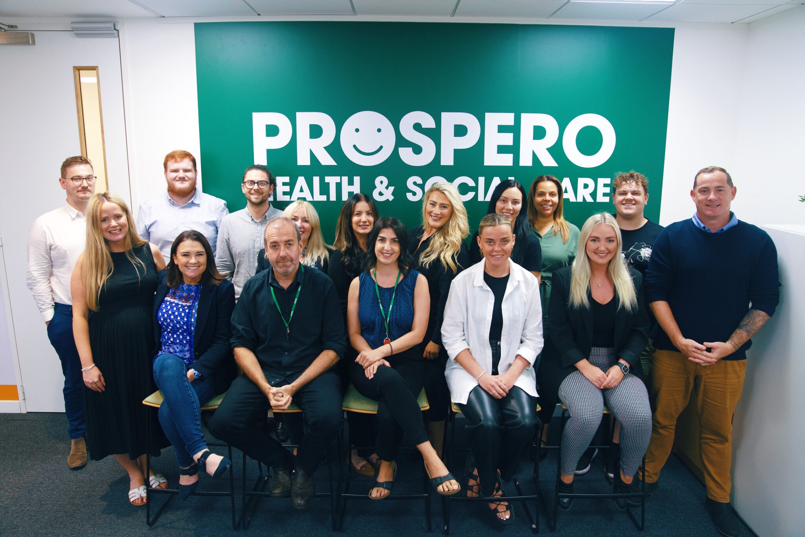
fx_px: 537
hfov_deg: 73.7
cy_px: 268
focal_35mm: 24
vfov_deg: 53.2
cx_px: 402
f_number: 4
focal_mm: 24
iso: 2500
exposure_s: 1/160
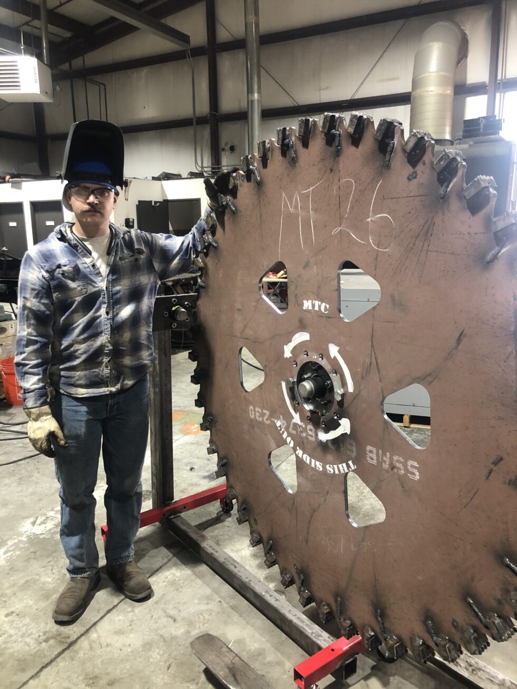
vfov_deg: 63.4
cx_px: 258
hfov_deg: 49.7
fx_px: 558
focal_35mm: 28
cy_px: 344
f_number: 1.8
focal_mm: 3.99
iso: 64
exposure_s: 1/15
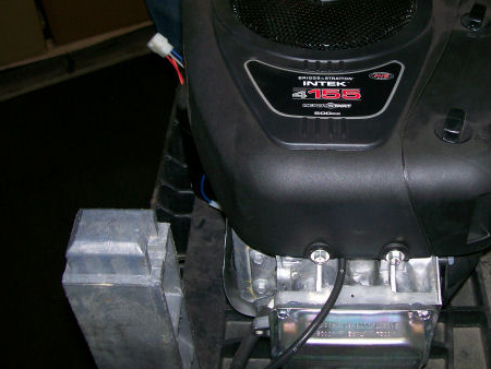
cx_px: 299
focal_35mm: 48
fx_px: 681
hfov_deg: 39.4
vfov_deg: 30.2
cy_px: 140
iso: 80
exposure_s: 1/64
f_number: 2.7
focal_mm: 6
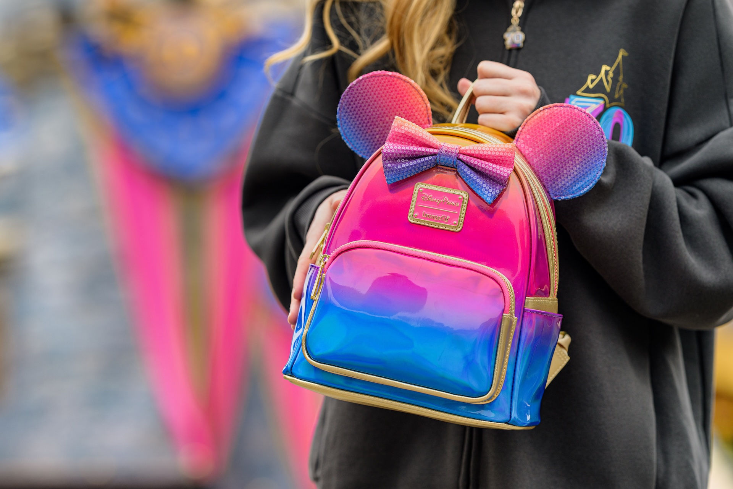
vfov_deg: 10.2
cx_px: 366
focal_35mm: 135
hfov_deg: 15.2
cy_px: 244
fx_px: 2749
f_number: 3.2
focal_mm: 135
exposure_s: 1/125
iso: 200
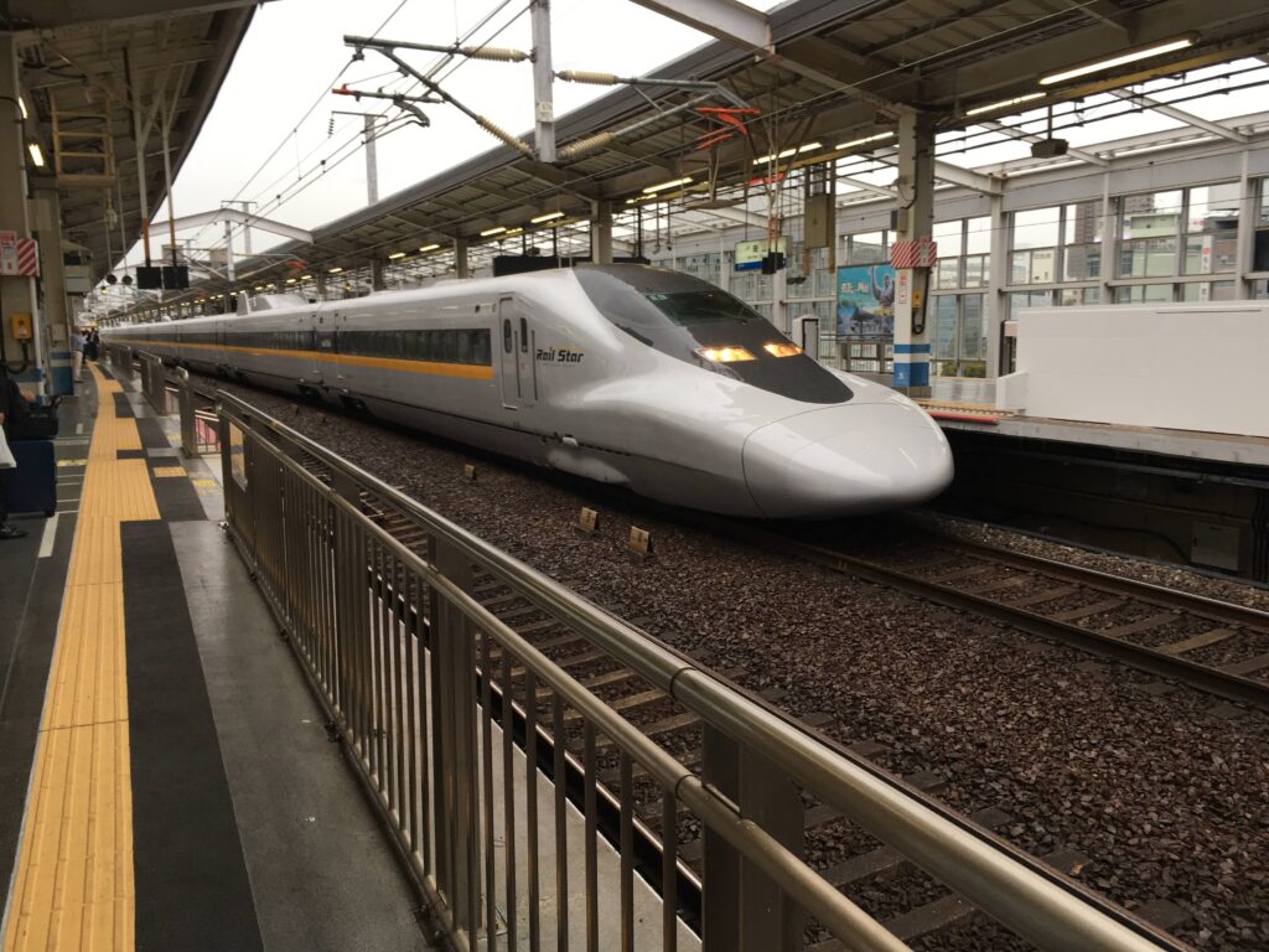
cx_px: 634
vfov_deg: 48.2
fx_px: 1063
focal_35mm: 29
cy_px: 476
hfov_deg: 61.7
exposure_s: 1/120
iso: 32
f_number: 2.2
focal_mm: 4.15
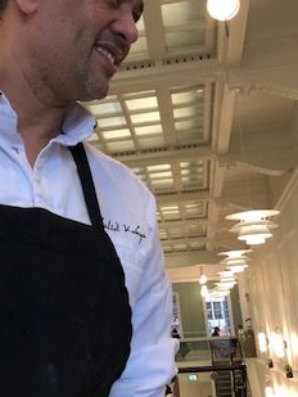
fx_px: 665
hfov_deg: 24.9
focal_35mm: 58
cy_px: 168
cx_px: 66
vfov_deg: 33.2
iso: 40
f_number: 1.8
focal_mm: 3.99
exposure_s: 1/17
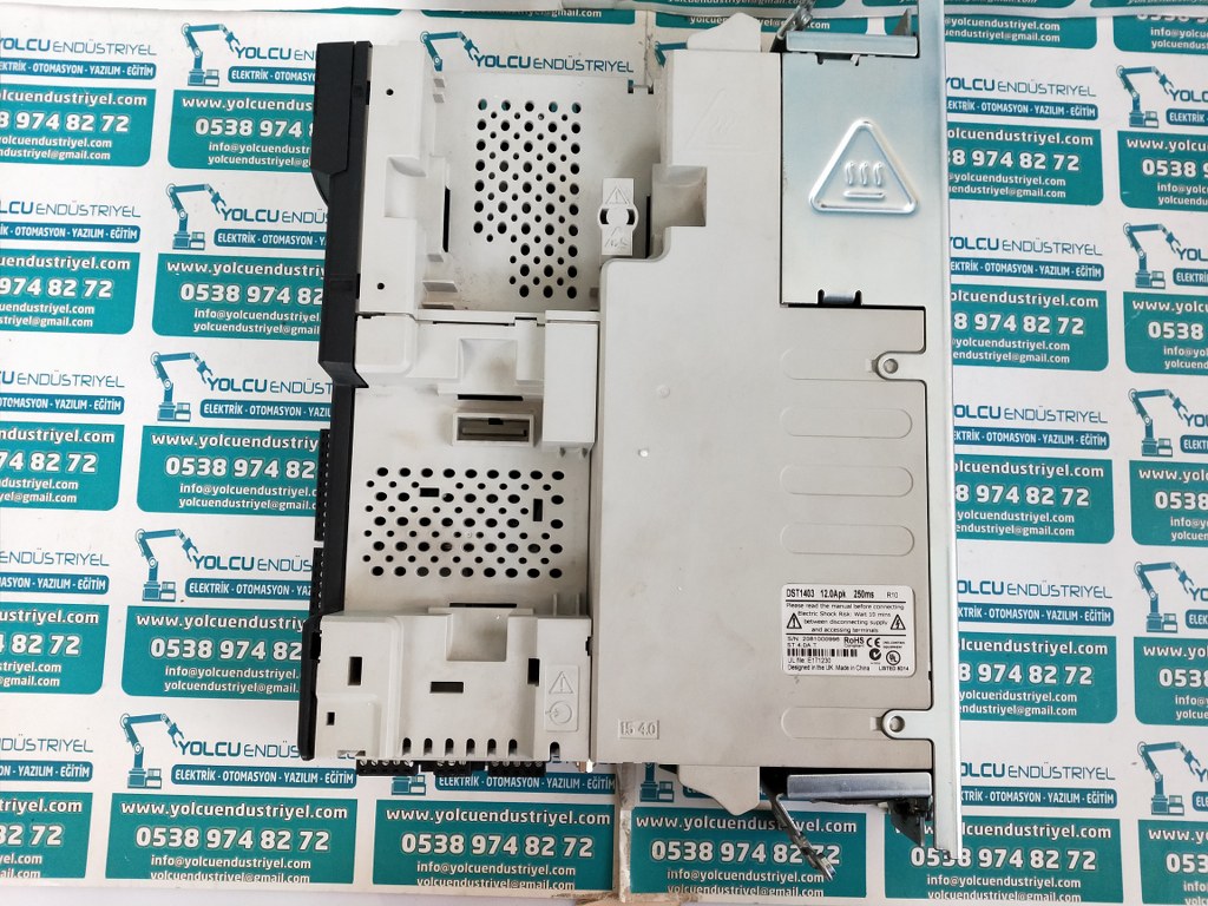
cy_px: 453
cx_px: 604
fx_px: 803
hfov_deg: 73.9
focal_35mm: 23
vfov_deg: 58.9
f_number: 1.7
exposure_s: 1/50
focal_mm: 3.99
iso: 187
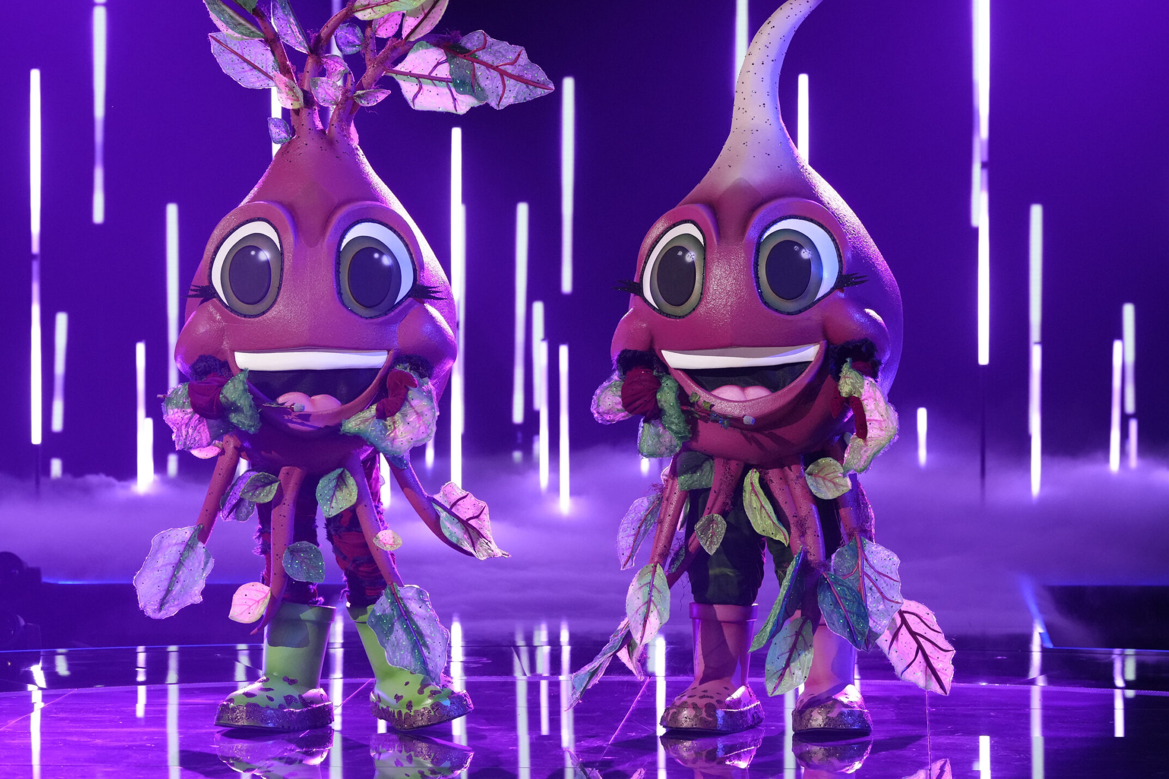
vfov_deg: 9.5
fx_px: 4676
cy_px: 358
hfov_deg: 14.2
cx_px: 527
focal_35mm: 144
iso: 4000
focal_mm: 121
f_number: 4
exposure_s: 1/320
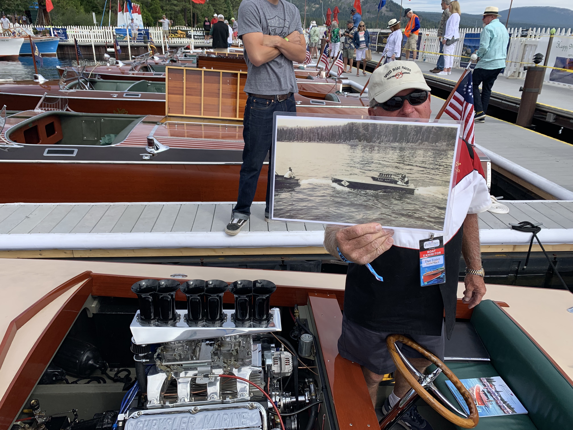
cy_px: 215
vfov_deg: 53.1
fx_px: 430
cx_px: 286
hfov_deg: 67.3
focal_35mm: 26
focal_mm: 4.25
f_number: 1.8
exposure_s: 1/1812
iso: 25
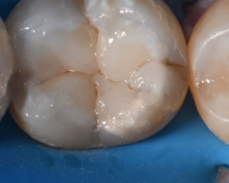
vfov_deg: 6.7
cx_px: 88
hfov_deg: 8.4
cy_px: 67
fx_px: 1565
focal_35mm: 231
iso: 200
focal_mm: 105
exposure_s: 1/160
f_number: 32
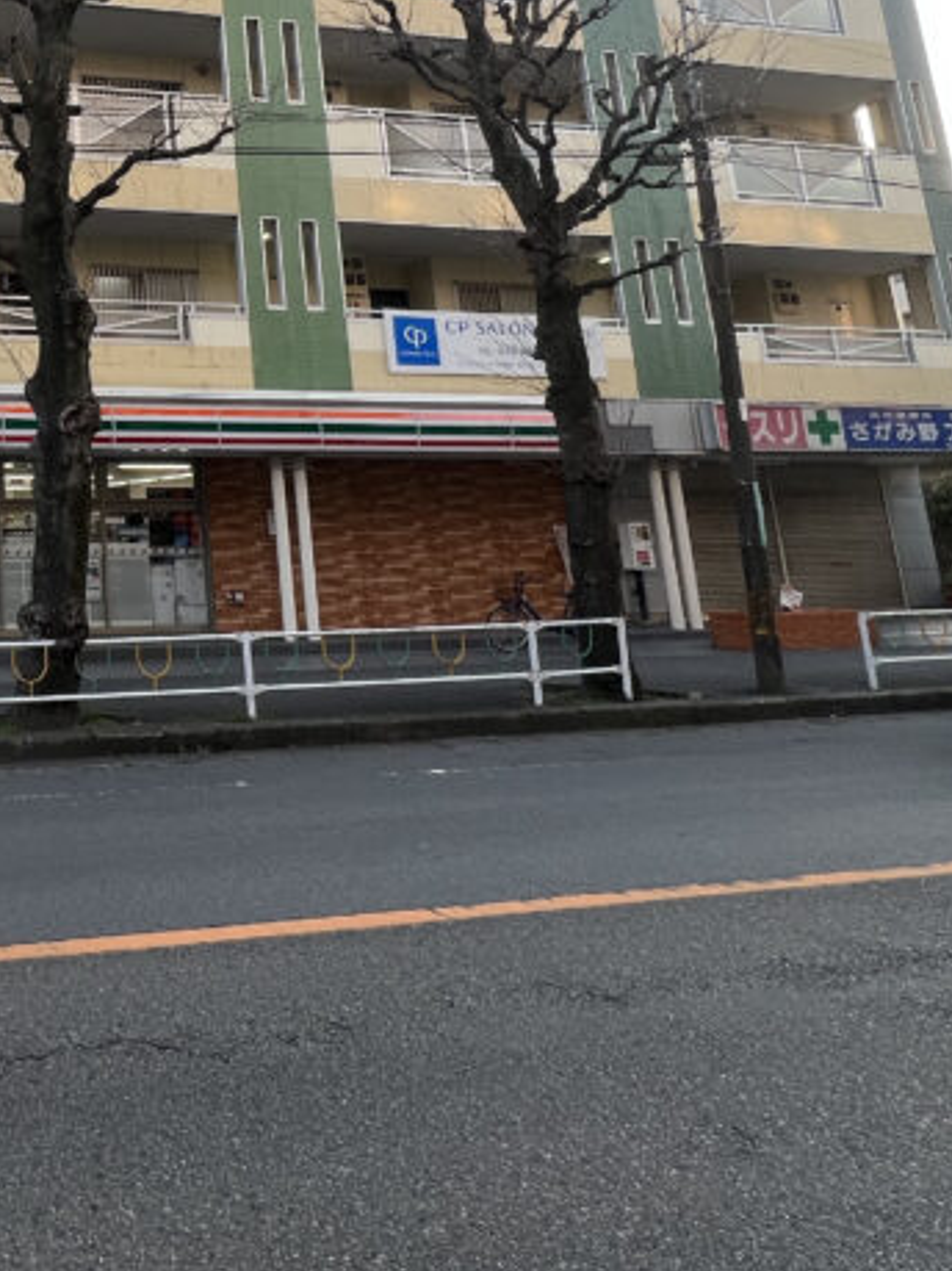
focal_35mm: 29
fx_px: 1064
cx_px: -122
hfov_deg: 38.7
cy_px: 280
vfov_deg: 57.7
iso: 32
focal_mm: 1.57
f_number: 1.8
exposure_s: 1/99
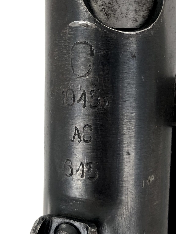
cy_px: 117
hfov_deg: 49.7
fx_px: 190
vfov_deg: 63.4
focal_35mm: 28
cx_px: 88
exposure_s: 1/24
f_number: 1.8
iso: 40
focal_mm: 3.99
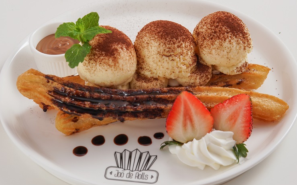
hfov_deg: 23.8
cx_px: 149
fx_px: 704
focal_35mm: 87
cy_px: 100
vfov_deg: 15.0
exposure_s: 1/125
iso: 200
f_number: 11
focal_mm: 70
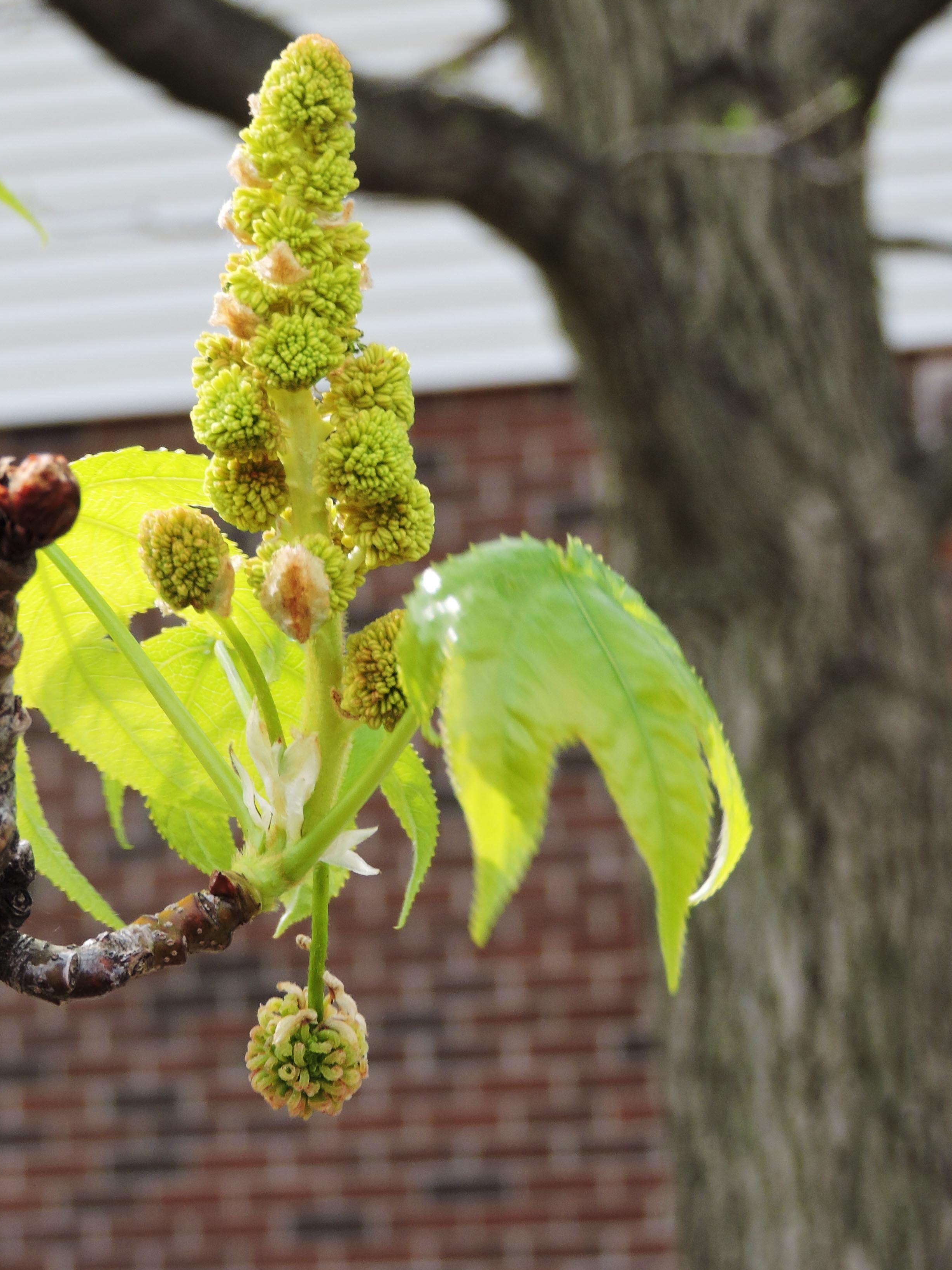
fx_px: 4400
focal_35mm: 120
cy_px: 539
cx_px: 457
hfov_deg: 12.3
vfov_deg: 16.4
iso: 100
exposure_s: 1/160
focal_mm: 15.2
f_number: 4.5
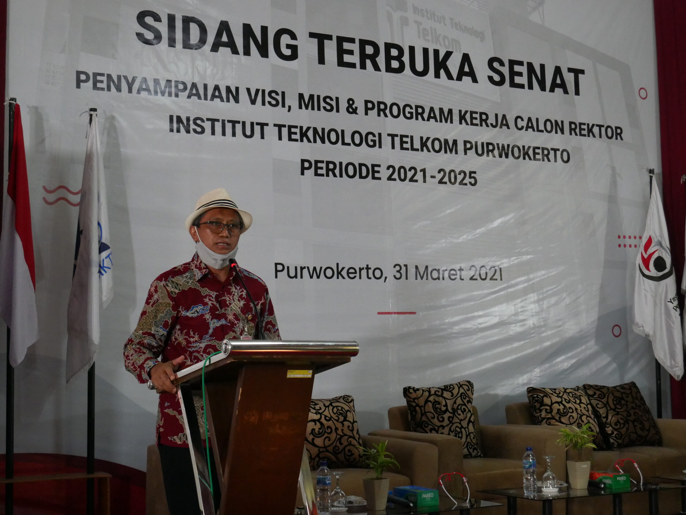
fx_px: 1150
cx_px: 343
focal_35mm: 58
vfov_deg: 25.2
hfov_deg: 33.2
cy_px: 258
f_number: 5.4
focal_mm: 29
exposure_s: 1/60
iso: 3200
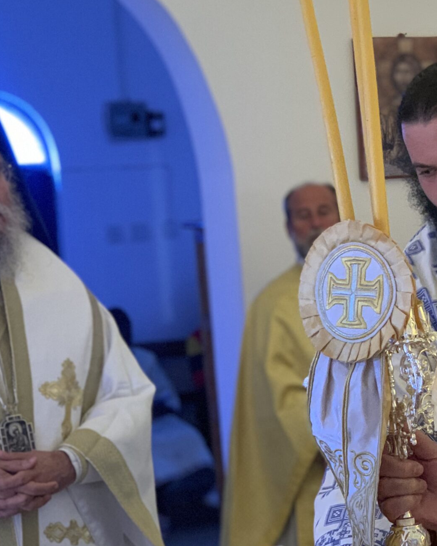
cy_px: 246
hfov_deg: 15.3
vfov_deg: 19.2
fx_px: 1617
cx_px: 346
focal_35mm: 100
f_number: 2.4
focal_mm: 6
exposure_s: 1/60
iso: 250
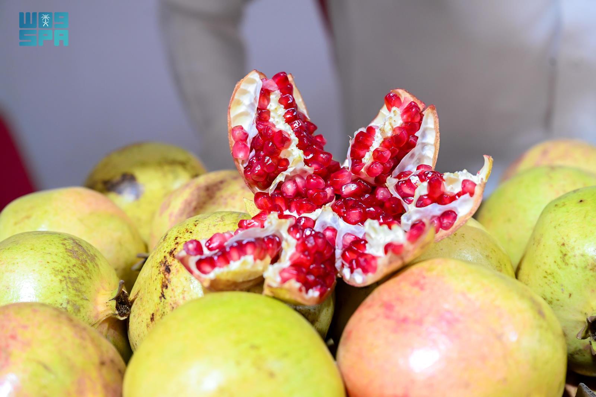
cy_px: 198
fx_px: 1159
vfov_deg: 19.4
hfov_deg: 28.8
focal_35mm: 70
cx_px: 298
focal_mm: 70
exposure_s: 1/60
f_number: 5
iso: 1600
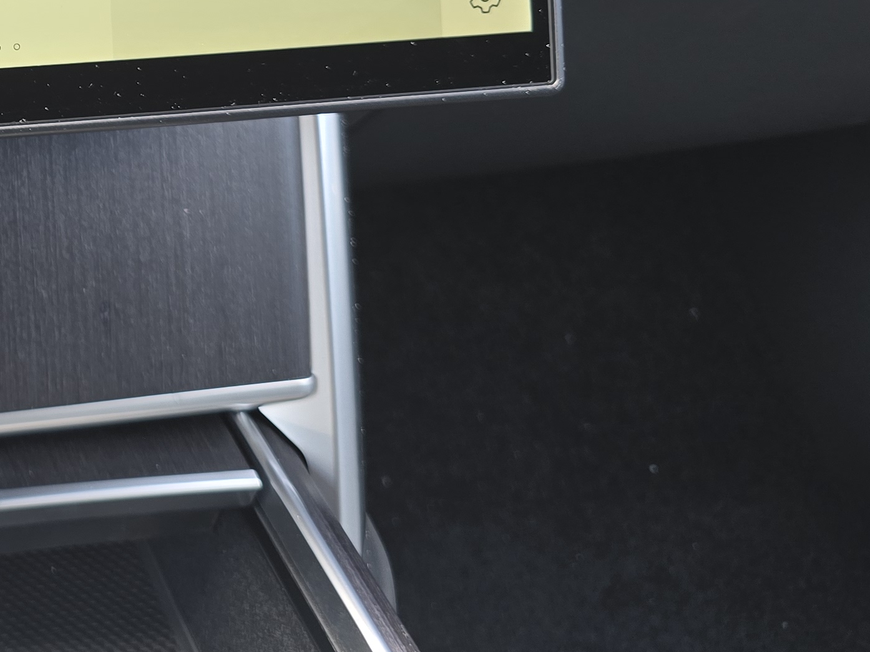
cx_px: -250
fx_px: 1658
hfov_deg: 25.5
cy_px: -60
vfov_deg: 21.2
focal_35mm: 66
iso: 25
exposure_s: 1/50
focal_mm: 6.3
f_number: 1.7
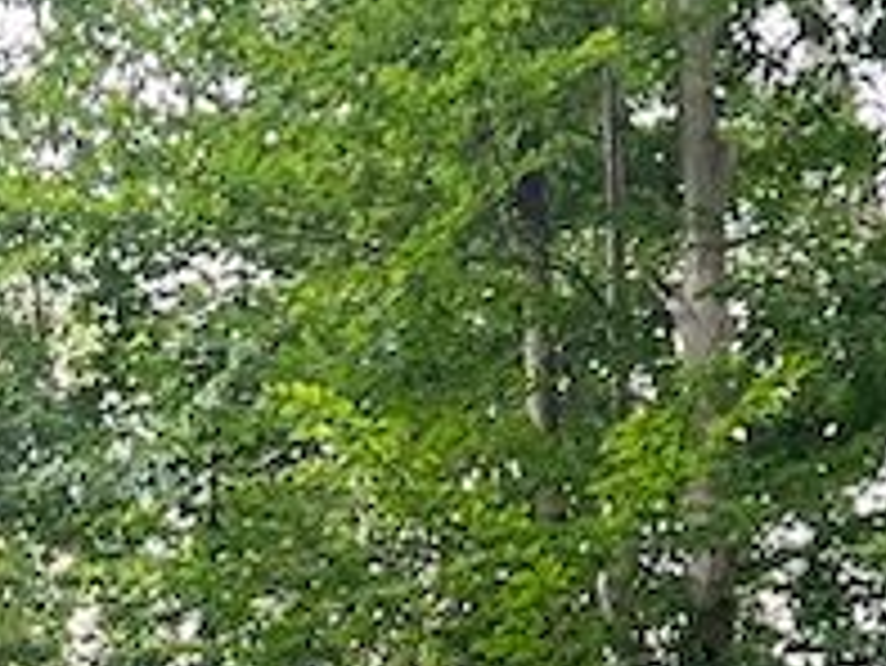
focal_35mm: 132
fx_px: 3381
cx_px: 9
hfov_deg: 14.7
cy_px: 1395
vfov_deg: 10.2
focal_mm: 5.7
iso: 125
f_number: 1.5
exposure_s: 1/107
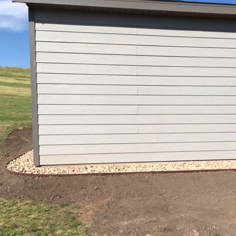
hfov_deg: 42.3
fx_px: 301
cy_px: 132
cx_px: 156
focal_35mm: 39
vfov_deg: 42.8
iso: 25
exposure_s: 1/2137
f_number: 2.2
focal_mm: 4.15
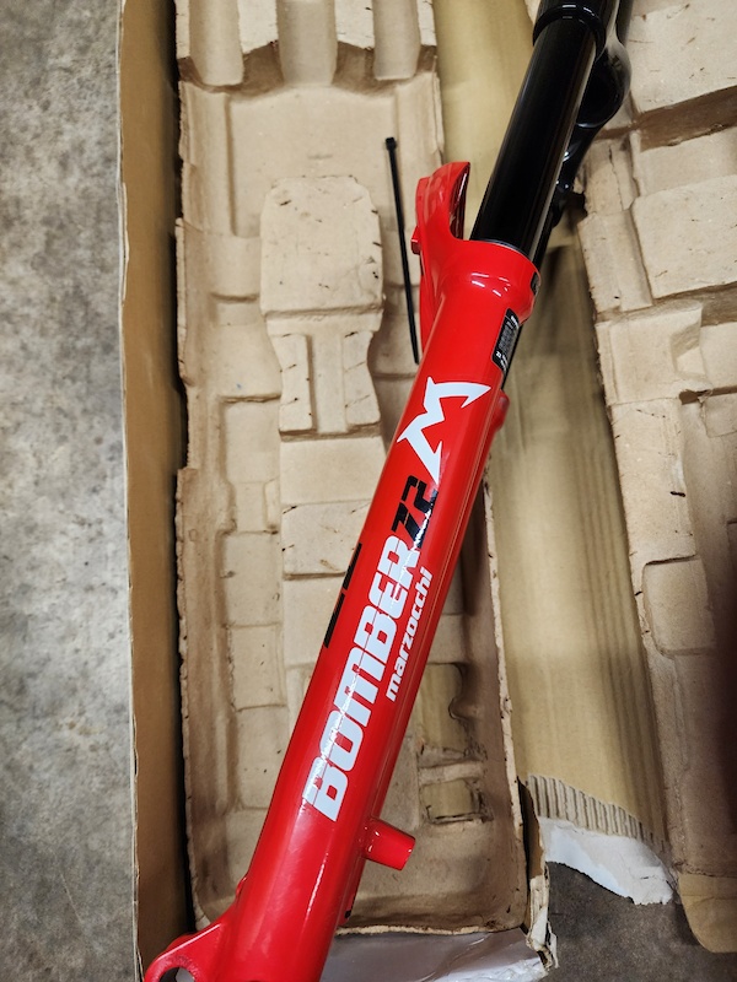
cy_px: 491
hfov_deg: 58.9
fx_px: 653
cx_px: 368
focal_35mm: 23
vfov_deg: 73.9
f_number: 1.8
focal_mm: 6.4
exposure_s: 1/120
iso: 250
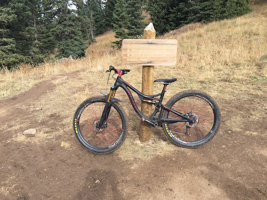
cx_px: 134
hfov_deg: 61.7
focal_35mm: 29
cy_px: 100
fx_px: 224
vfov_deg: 48.2
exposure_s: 1/732
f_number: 2.2
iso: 32
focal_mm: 4.15
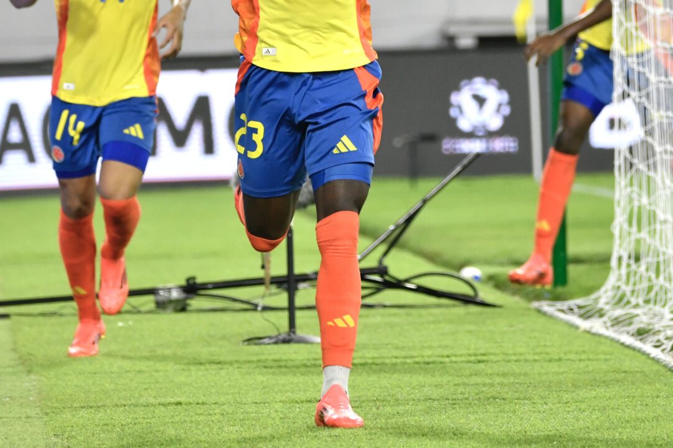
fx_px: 8877
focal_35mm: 475
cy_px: 57
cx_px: 338
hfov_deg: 4.3
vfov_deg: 2.9
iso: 2500
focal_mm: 250
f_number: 5.6
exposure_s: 1/800
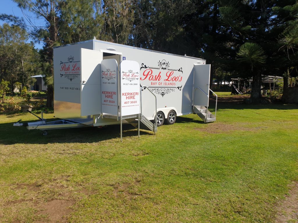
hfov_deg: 67.3
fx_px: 224
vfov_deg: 53.1
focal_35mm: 26
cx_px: 149
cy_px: 112
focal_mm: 4.3
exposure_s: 1/1637
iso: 50
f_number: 2.4
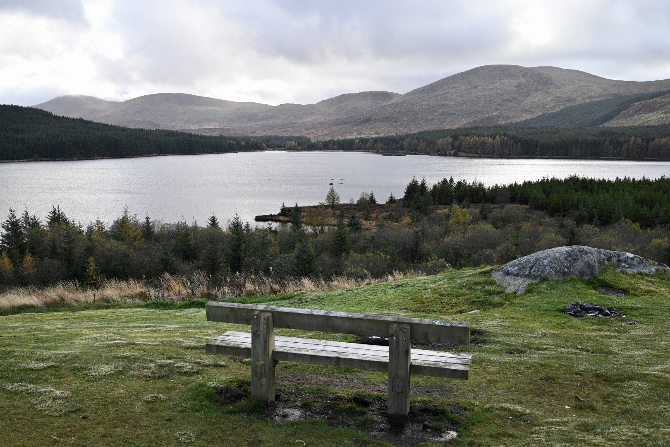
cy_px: 224
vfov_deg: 37.9
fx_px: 651
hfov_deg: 54.4
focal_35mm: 35
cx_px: 335
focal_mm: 35
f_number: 5.6
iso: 100
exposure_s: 1/125
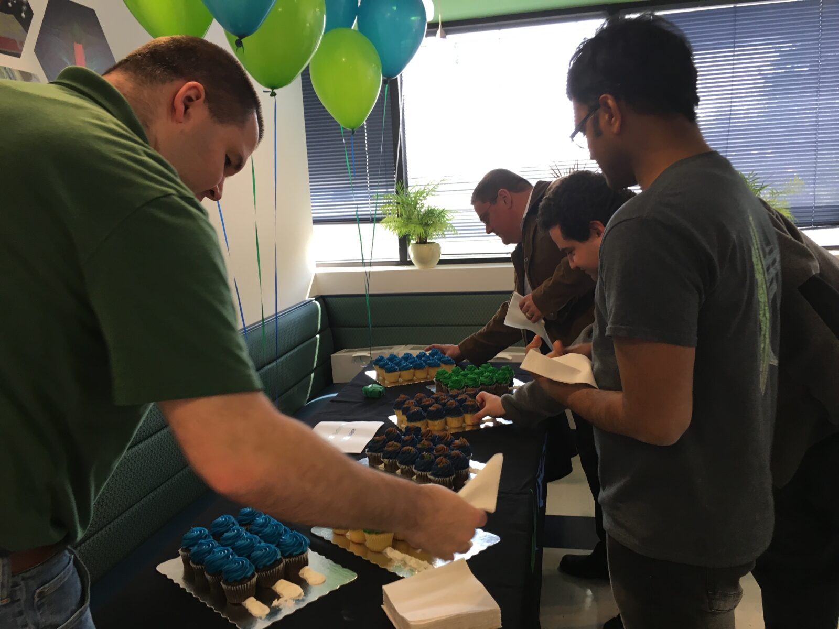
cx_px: 420
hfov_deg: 61.7
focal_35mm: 29
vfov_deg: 48.2
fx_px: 703
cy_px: 314
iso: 64
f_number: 2.2
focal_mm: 4.15
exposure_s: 1/30
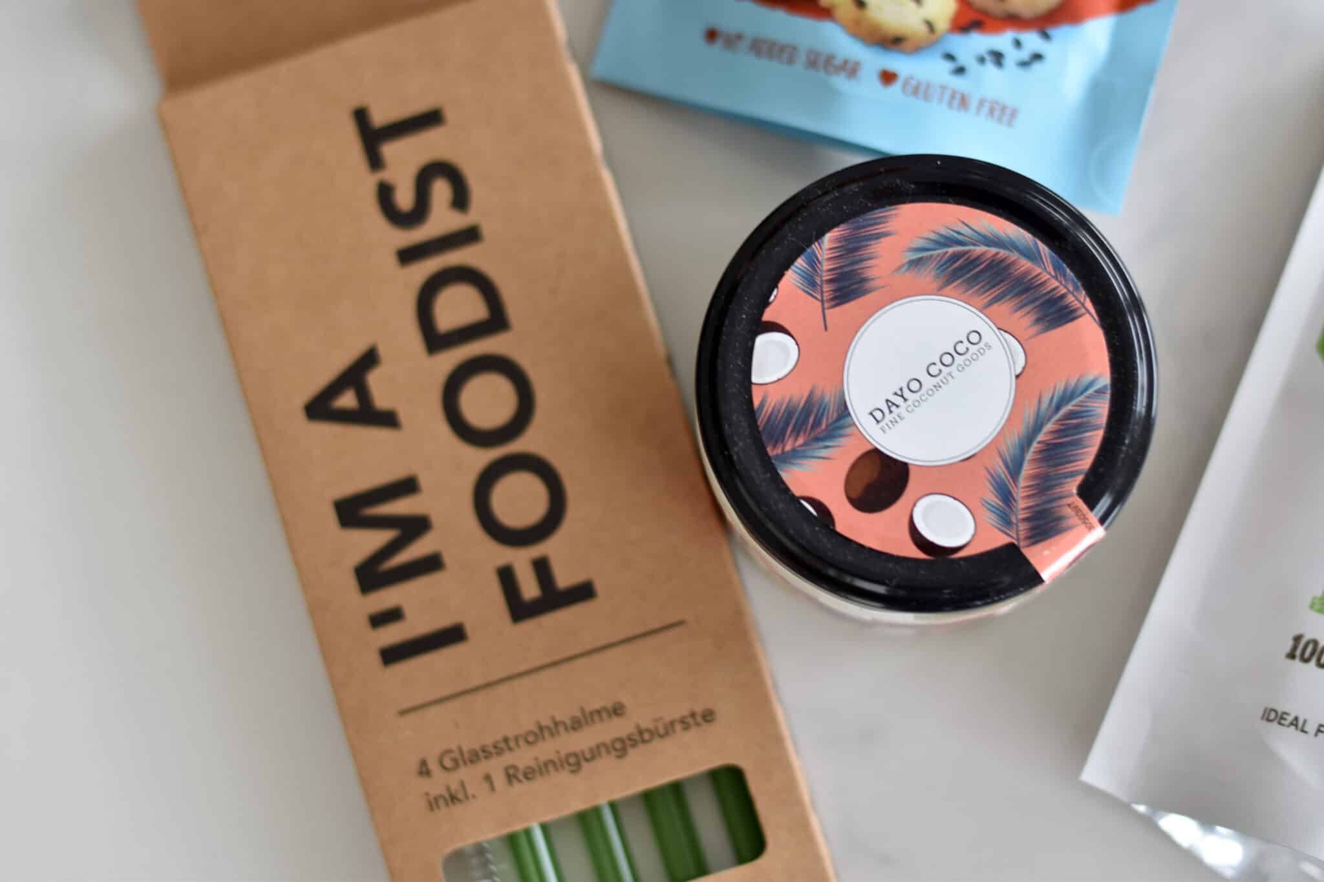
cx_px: 662
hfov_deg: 27.0
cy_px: 441
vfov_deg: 18.2
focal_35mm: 75
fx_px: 2758
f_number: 2.5
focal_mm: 50
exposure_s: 1/25
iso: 100
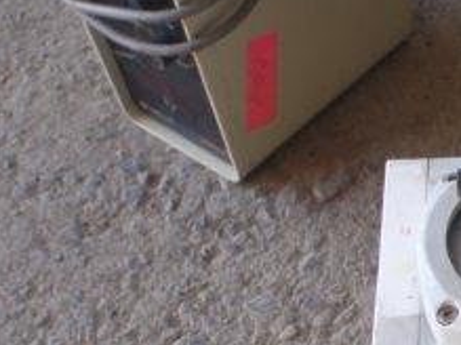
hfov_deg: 20.9
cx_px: 655
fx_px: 1091
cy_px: 284
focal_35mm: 82
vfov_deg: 17.8
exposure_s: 1/50
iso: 64
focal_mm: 5
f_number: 3.5
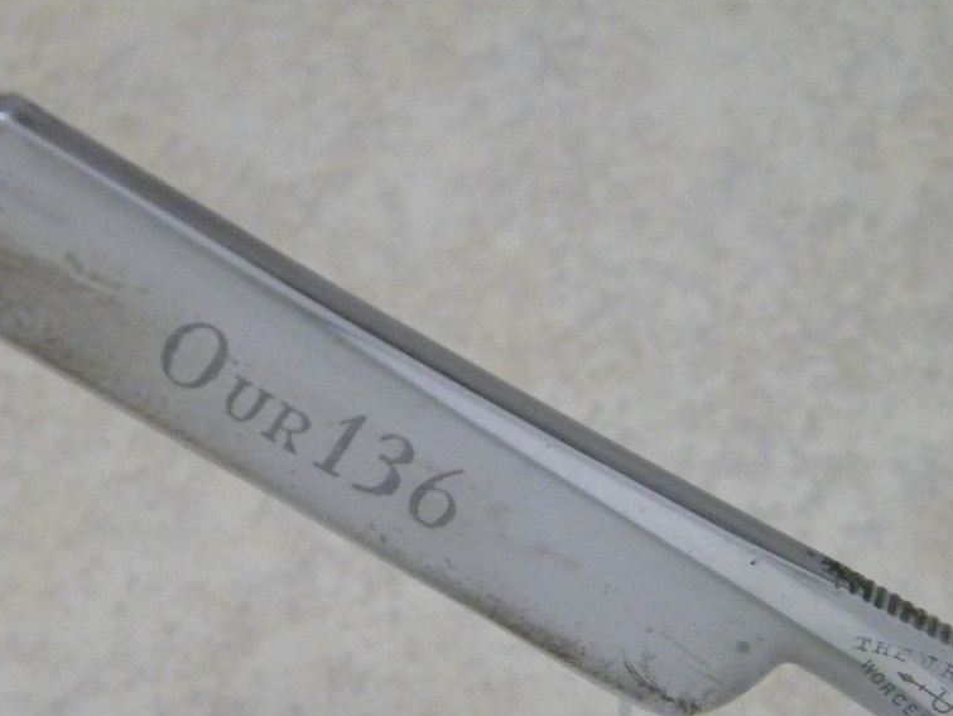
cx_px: 357
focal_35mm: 139
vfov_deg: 10.7
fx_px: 3829
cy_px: 468
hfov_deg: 14.2
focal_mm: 19
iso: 800
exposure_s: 1/59.7
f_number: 4.7
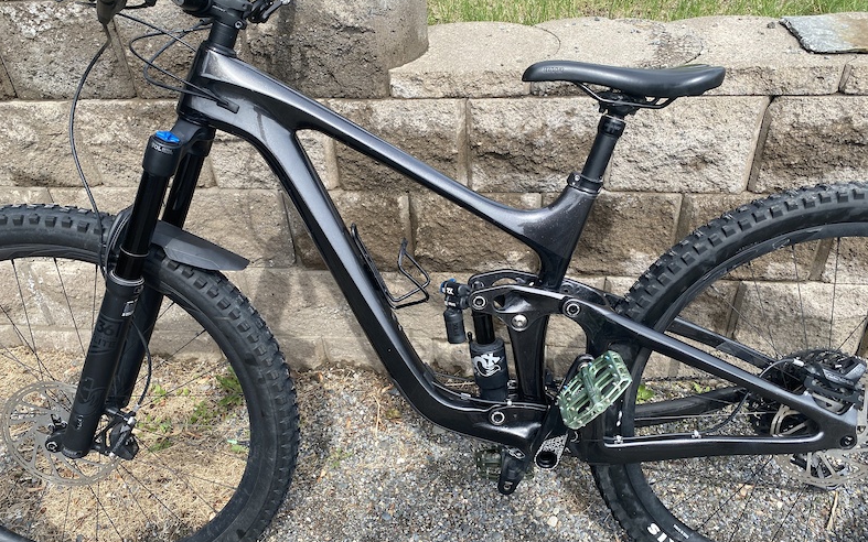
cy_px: 268
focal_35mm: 28
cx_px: 437
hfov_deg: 66.5
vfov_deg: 44.5
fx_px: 662
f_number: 1.8
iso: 32
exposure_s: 1/1043
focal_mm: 4.25
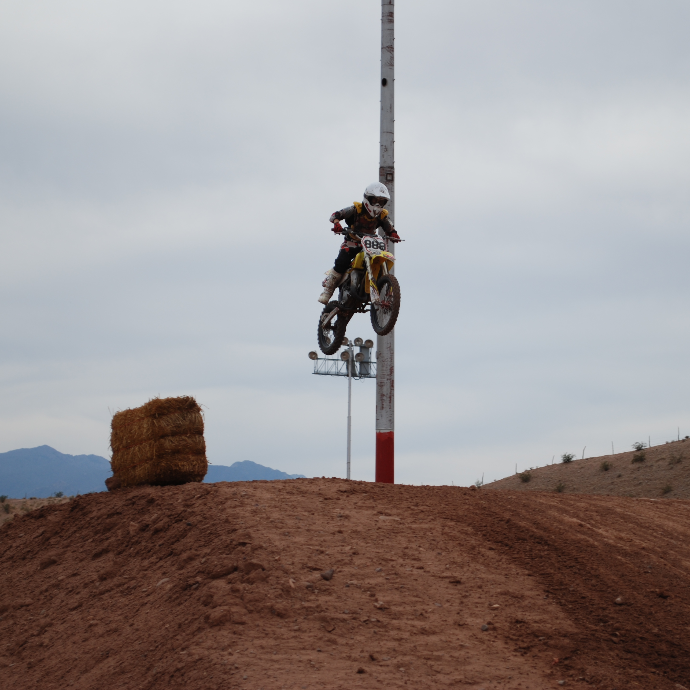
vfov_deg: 16.5
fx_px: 2382
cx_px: 442
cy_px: 346
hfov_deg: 16.5
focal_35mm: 106
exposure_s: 1/640
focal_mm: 55
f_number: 5.6
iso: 100
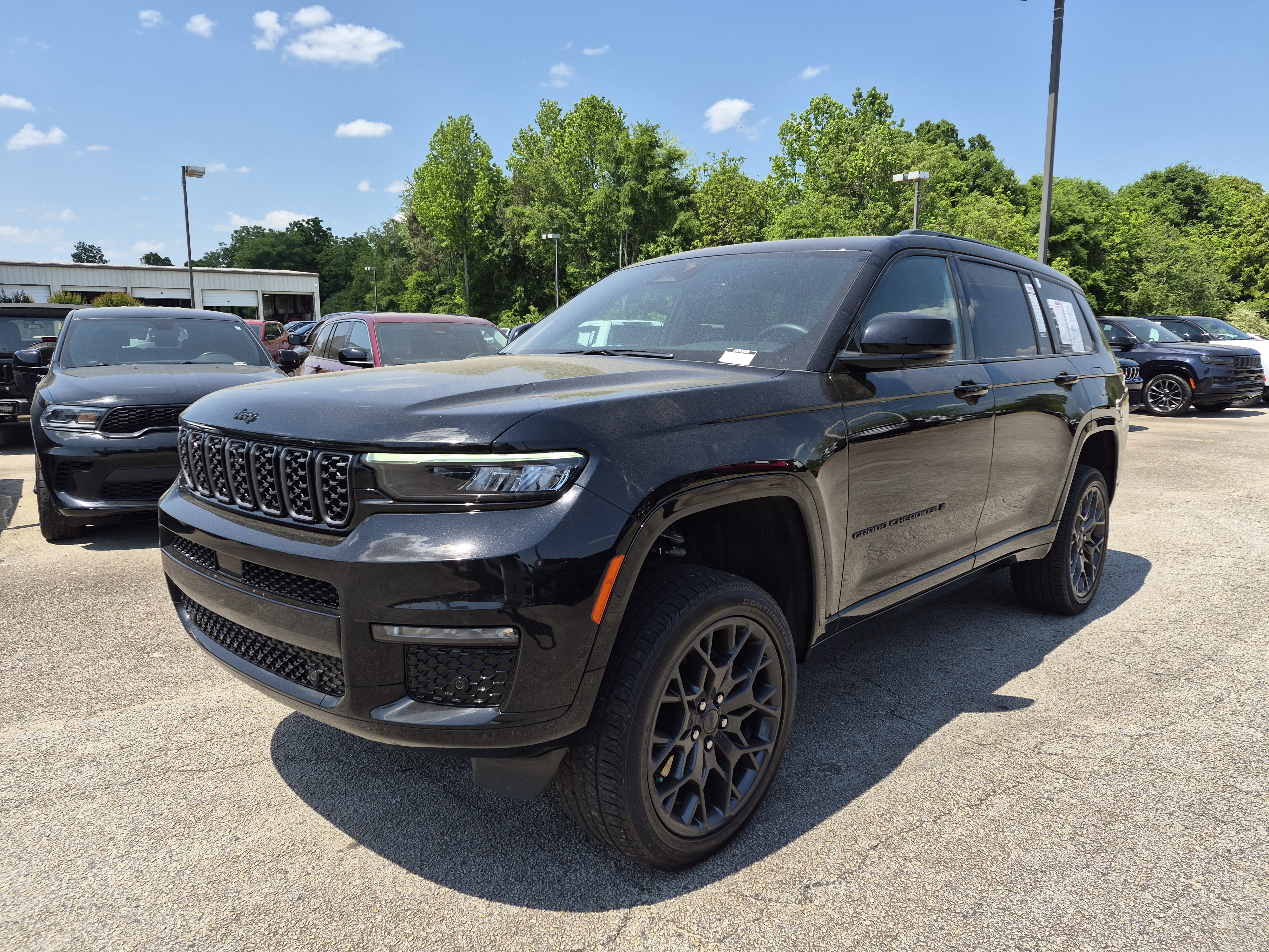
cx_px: 634
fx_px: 843
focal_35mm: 23
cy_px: 476
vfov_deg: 58.9
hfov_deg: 73.9
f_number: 1.8
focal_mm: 5.4
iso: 80
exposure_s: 1/4240
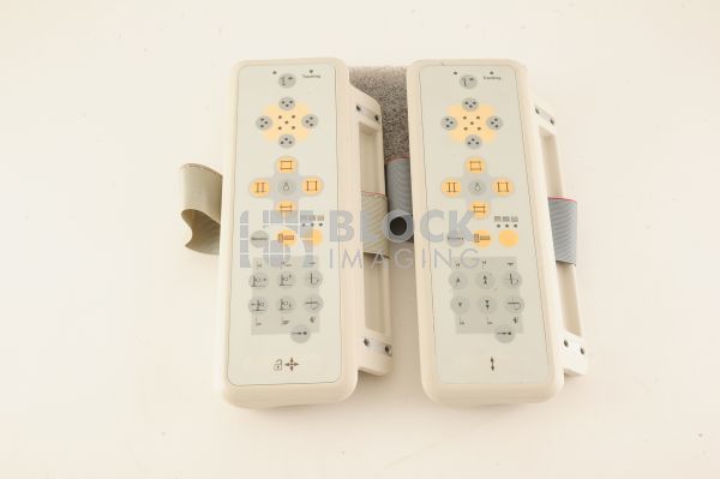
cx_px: 360
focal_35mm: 50
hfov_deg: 39.6
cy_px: 240
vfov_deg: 26.9
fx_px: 999
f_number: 14
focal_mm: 50
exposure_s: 1/160
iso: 1600
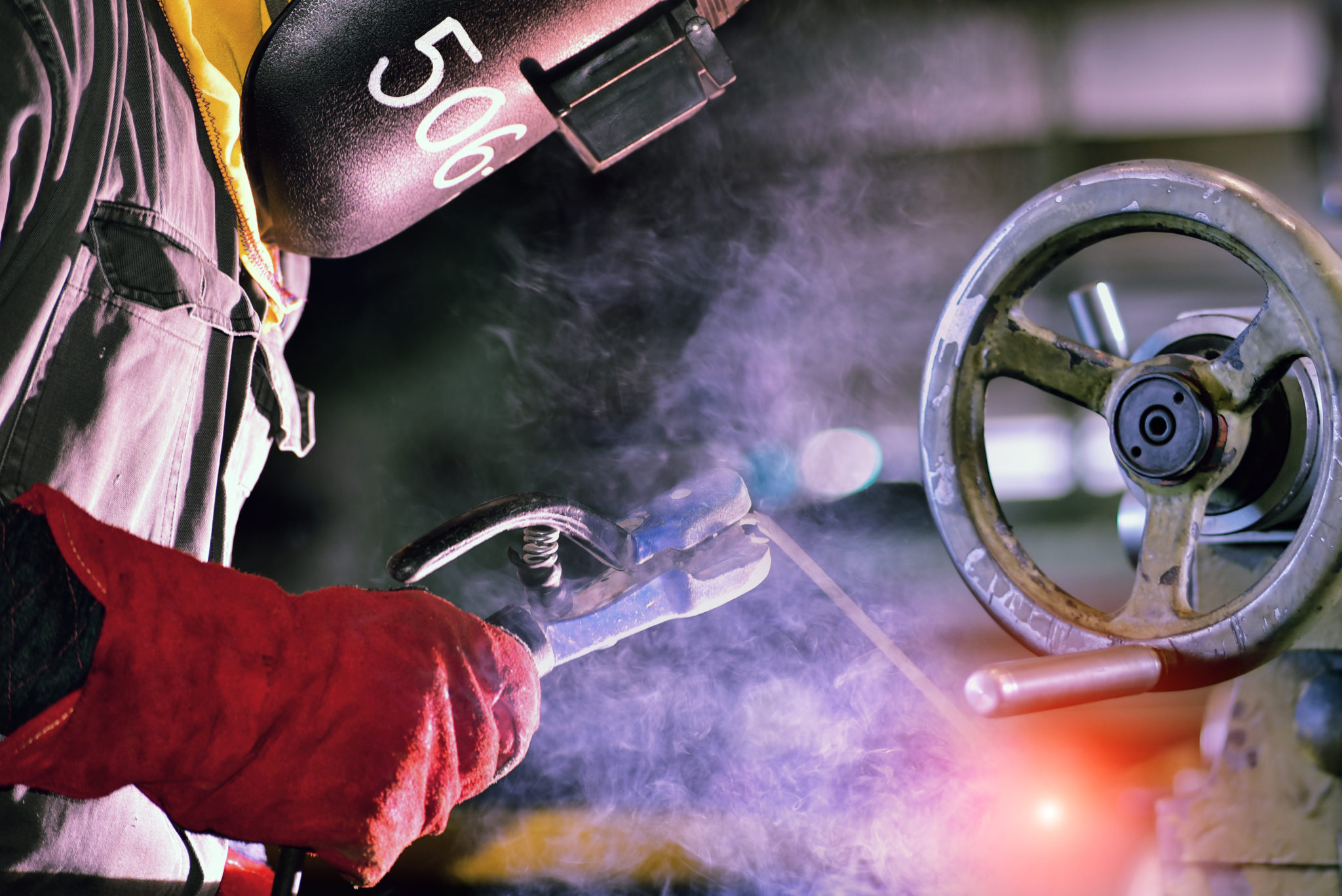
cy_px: 448
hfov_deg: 10.3
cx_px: 671
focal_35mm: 200
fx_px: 7458
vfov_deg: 6.9
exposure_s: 1/100
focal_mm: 200
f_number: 5.6
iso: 200
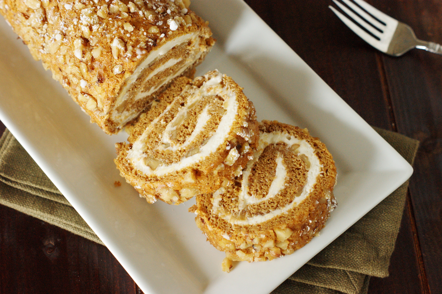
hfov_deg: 27.0
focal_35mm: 75
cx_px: 221
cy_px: 147
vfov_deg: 18.2
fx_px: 920
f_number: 4
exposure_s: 1/160
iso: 800
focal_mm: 50
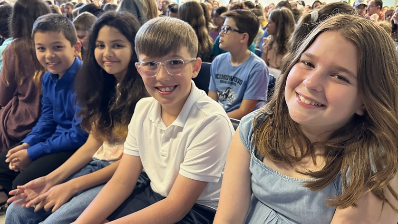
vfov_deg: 36.6
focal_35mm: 32
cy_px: 129
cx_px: 201
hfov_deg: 61.0
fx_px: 338
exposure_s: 1/40
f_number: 1.78
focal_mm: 6.86
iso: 800
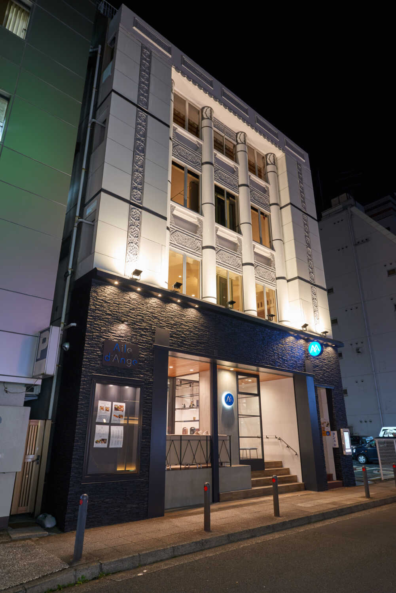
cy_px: 296
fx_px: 396
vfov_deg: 73.7
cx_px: 198
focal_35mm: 24
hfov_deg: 53.2
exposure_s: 1/6
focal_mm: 24
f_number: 7.1
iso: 400
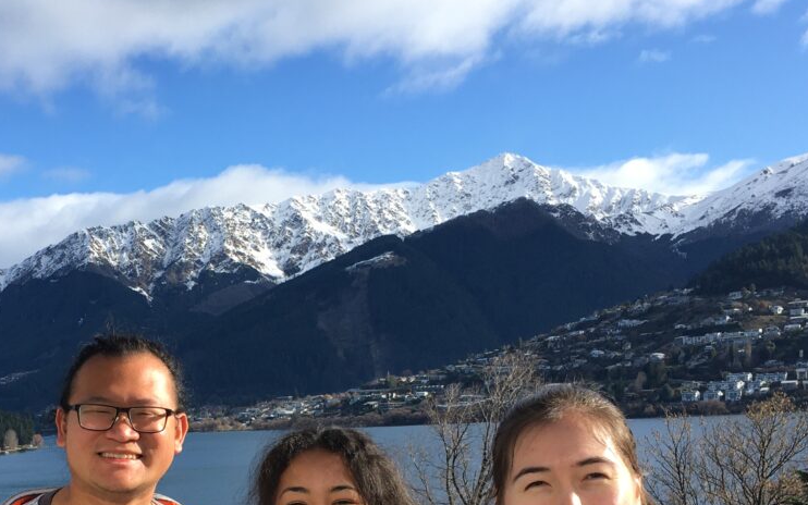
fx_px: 1167
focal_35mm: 53
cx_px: 220
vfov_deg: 23.7
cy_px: 461
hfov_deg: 37.4
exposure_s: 1/884
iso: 25
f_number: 2.2
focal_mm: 4.15
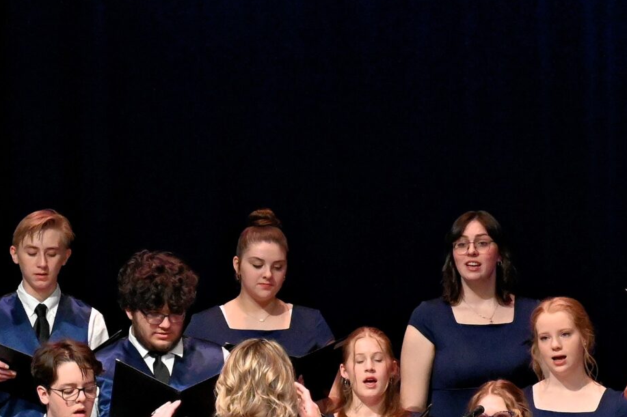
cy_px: 279
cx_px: 42
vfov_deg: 3.3
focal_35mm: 413
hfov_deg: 5.0
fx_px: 7191
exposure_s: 1/160
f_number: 8
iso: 5000
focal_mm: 99
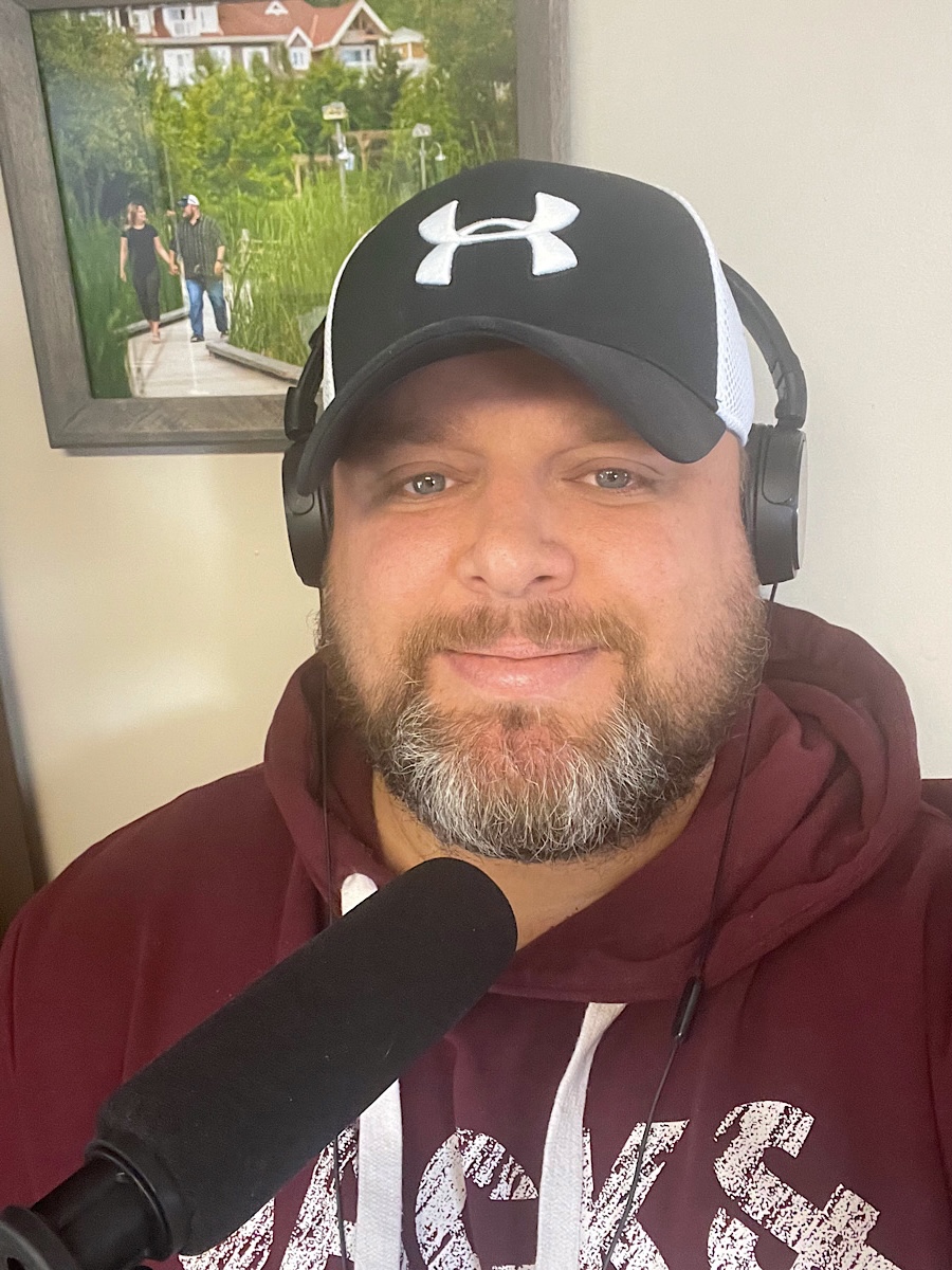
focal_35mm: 30
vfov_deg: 60.0
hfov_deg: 46.8
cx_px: 476
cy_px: 635
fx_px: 1100
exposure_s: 1/40
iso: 320
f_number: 2.2
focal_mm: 2.71
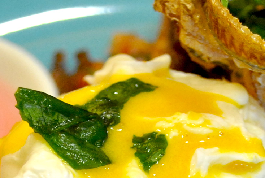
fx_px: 1048
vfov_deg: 9.5
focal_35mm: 142
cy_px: 234
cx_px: 176
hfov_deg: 14.4
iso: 450
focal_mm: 24
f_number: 4
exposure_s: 1/30
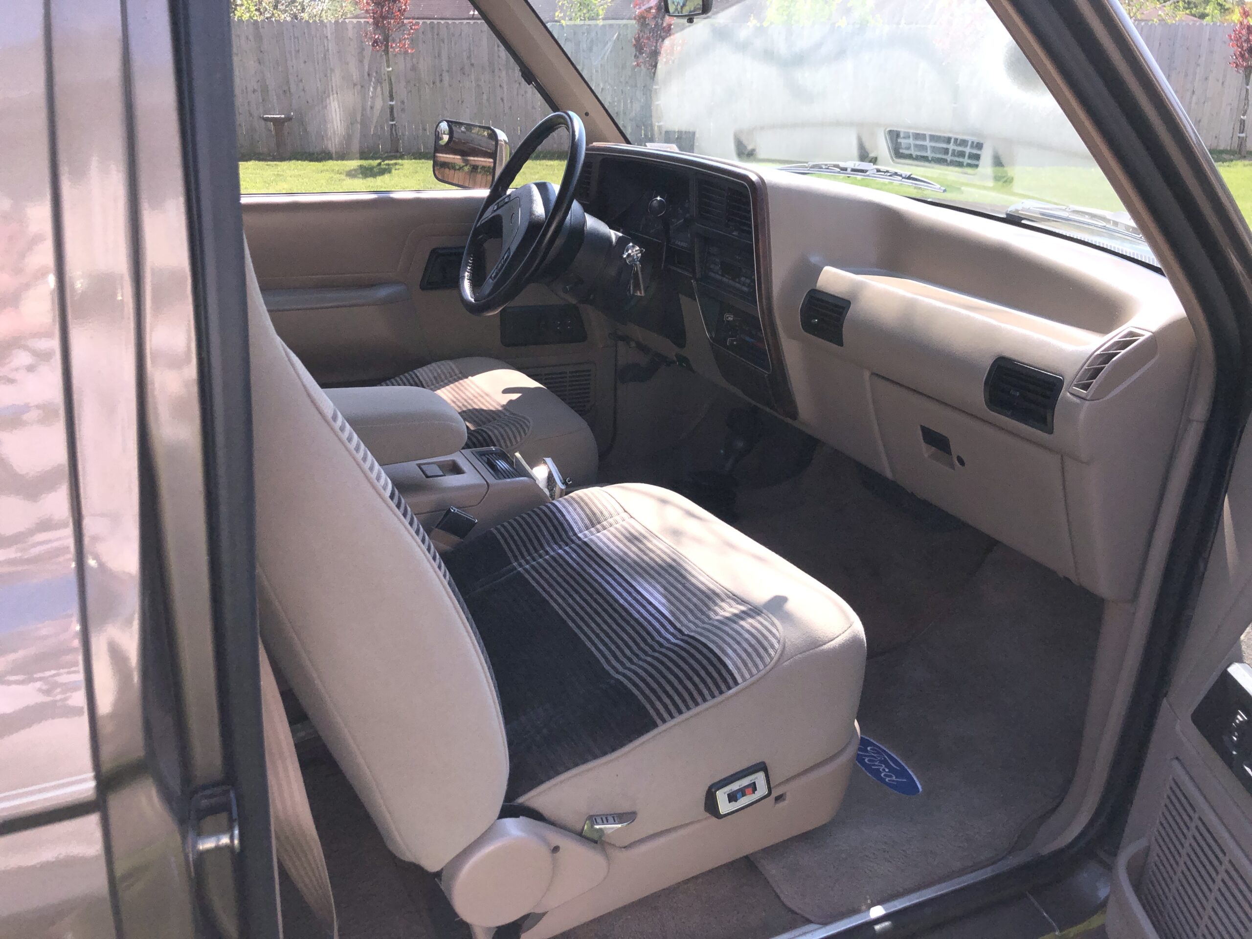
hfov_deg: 63.4
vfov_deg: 49.7
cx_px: 626
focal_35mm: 28
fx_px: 1013
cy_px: 470
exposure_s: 1/1600
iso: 20
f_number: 1.8
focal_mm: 4
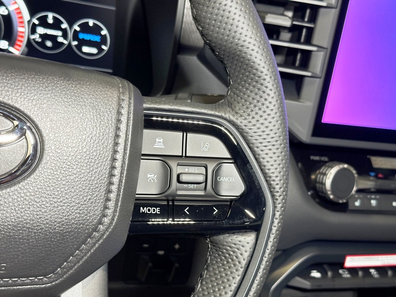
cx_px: 198
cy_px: 148
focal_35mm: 48
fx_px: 549
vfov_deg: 30.3
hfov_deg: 39.7
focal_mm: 6.86
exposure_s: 1/30
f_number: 1.78
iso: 400
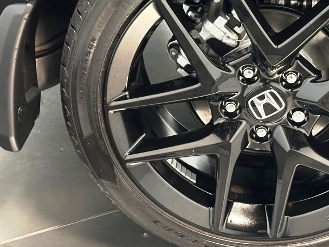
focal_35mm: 81
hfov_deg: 23.8
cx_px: 265
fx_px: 770
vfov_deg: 18.2
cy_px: 98
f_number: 1.78
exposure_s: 1/20
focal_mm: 6.86
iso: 640
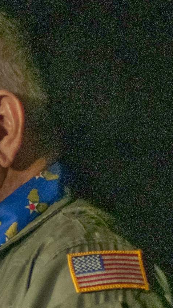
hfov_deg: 1.6
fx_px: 6161
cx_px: -154
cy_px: 284
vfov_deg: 2.9
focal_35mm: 756
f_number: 4
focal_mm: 95
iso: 200
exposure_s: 1/200
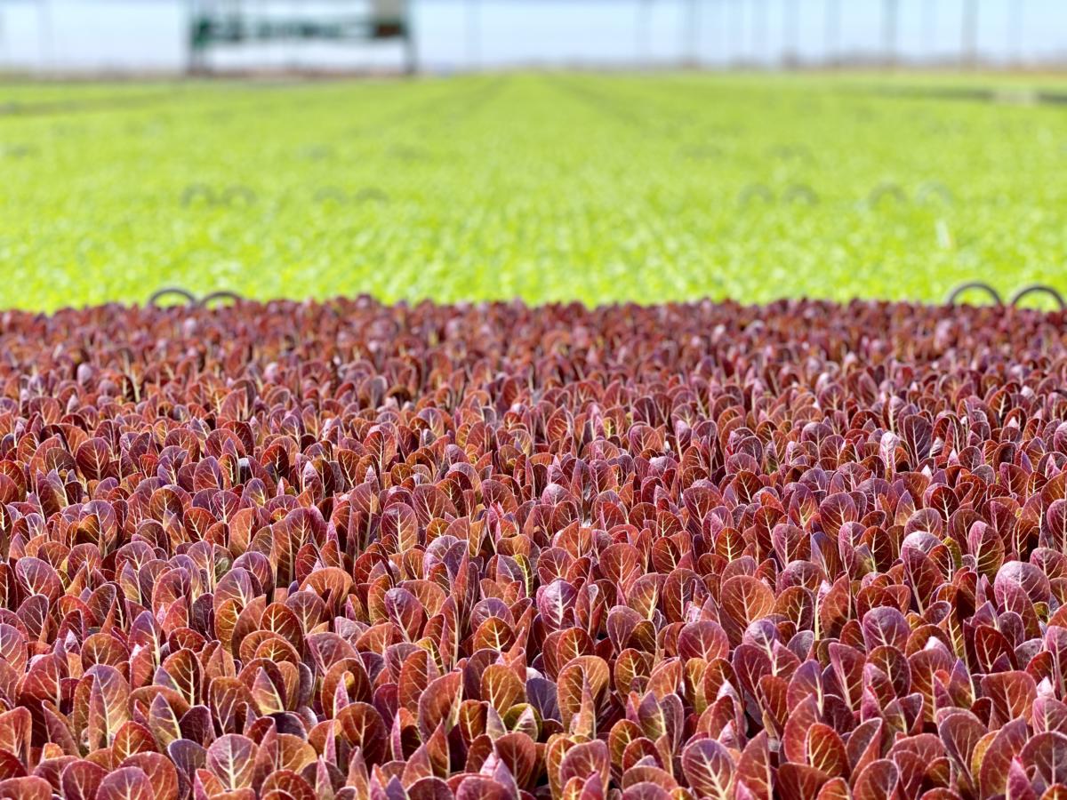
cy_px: 400
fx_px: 1603
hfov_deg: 36.8
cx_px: 534
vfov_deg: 28.0
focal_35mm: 52
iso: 20
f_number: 2
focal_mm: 6
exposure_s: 1/324
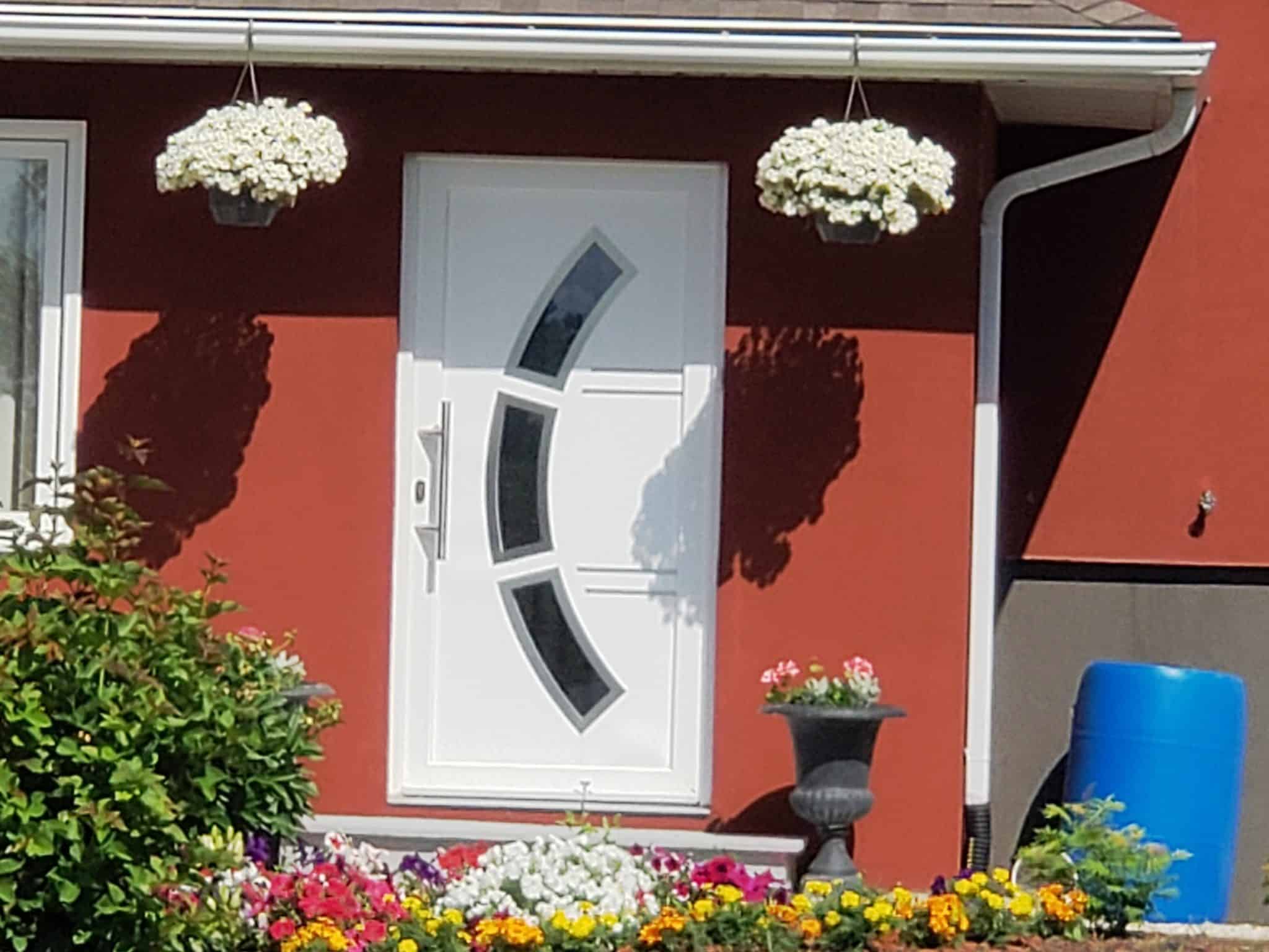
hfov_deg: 36.8
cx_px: 634
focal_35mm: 52
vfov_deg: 28.0
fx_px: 1906
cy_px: 476
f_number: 2.4
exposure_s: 1/1606
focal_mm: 6
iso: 32
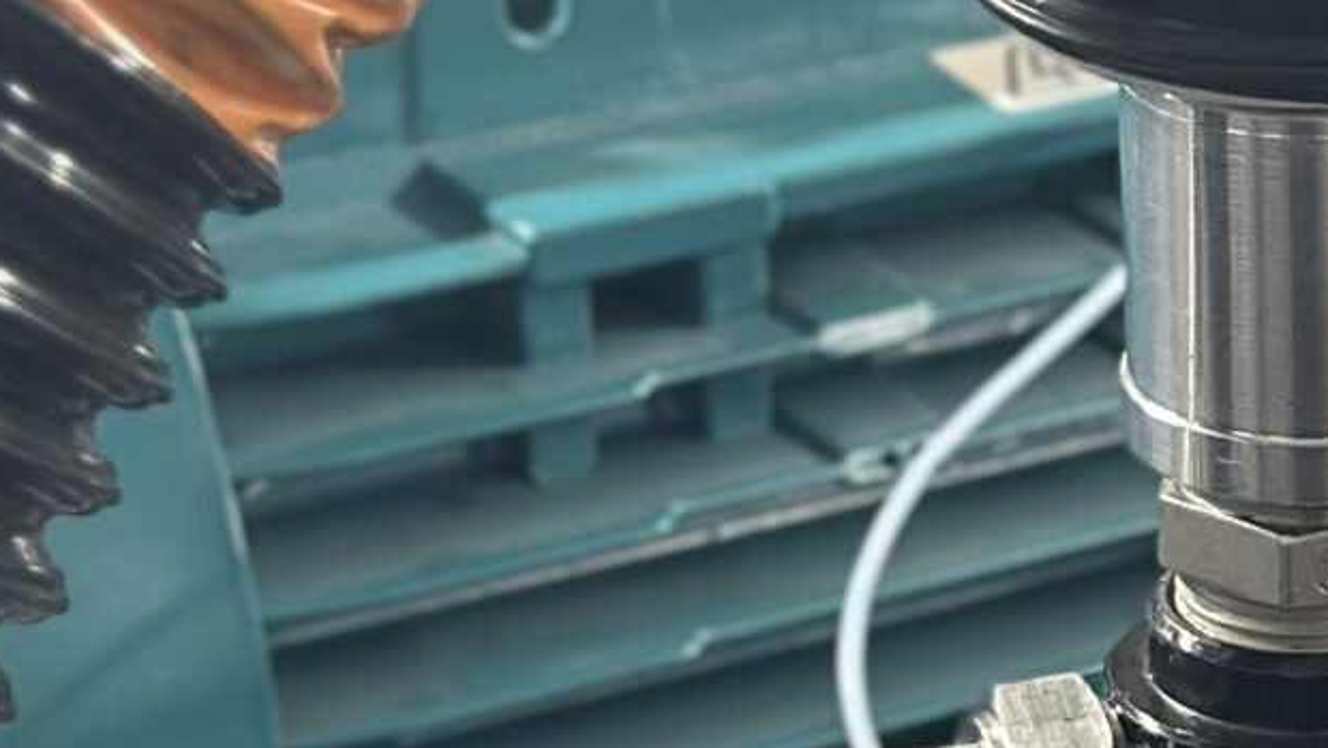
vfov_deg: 5.6
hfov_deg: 9.5
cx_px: 2455
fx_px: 7607
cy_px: 581
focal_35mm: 216
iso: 160
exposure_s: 1/100
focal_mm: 6.86
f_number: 1.78
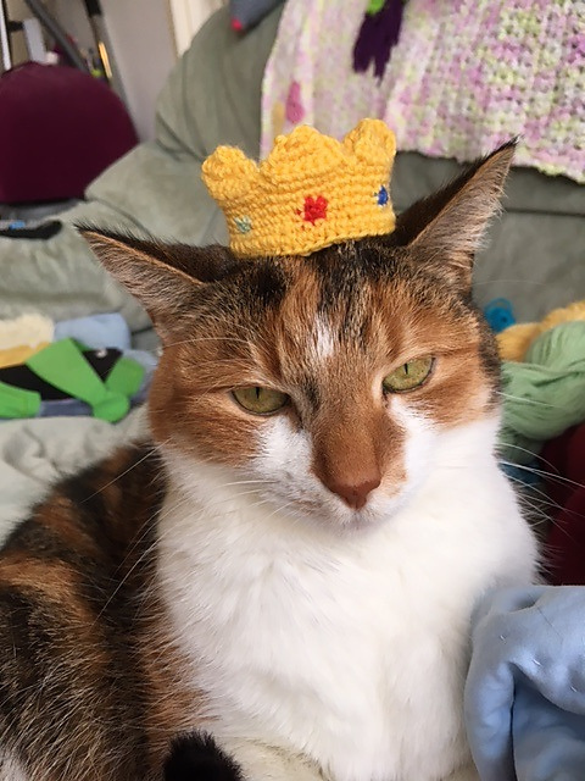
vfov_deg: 61.7
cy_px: 390
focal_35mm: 29
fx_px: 653
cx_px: 292
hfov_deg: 48.2
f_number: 2.2
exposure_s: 1/33
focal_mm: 4.15
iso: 32
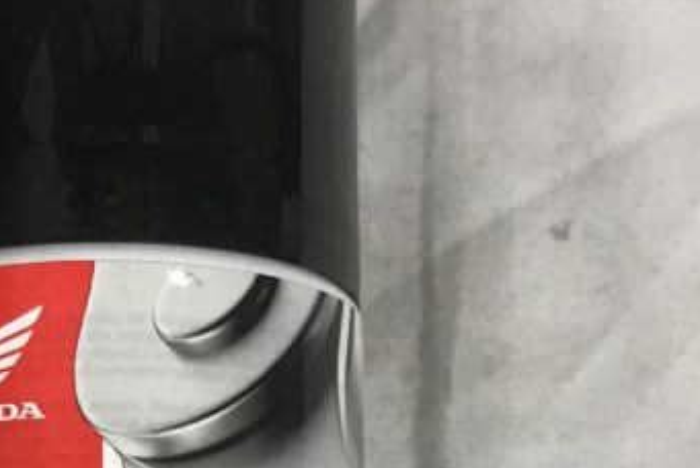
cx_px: 160
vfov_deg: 14.2
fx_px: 1771
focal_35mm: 91
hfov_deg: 22.1
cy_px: 678
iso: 40
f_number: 1.8
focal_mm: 3.99
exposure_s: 1/25
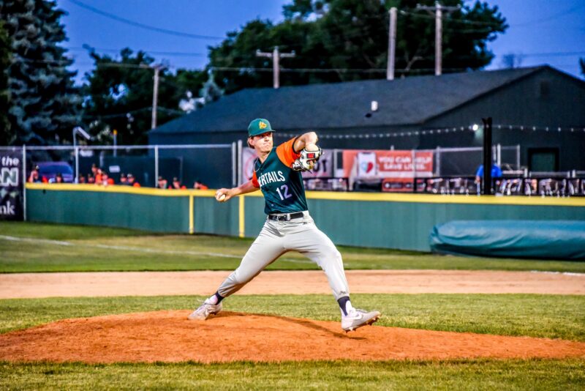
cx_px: 292
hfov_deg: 8.9
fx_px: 3739
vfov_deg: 6.0
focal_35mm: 230
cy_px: 196
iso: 12800
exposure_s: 1/640
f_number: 5.6
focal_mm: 230
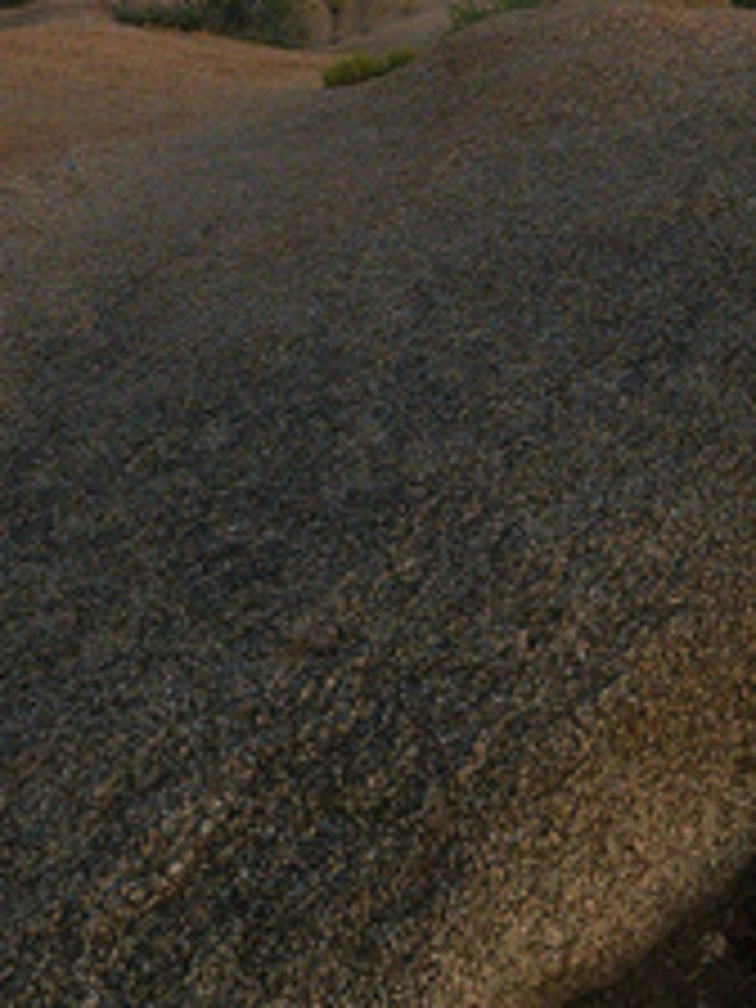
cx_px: 308
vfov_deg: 25.2
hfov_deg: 22.6
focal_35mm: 65
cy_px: -351
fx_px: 1893
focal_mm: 14
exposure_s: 1/200
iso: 1000
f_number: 8
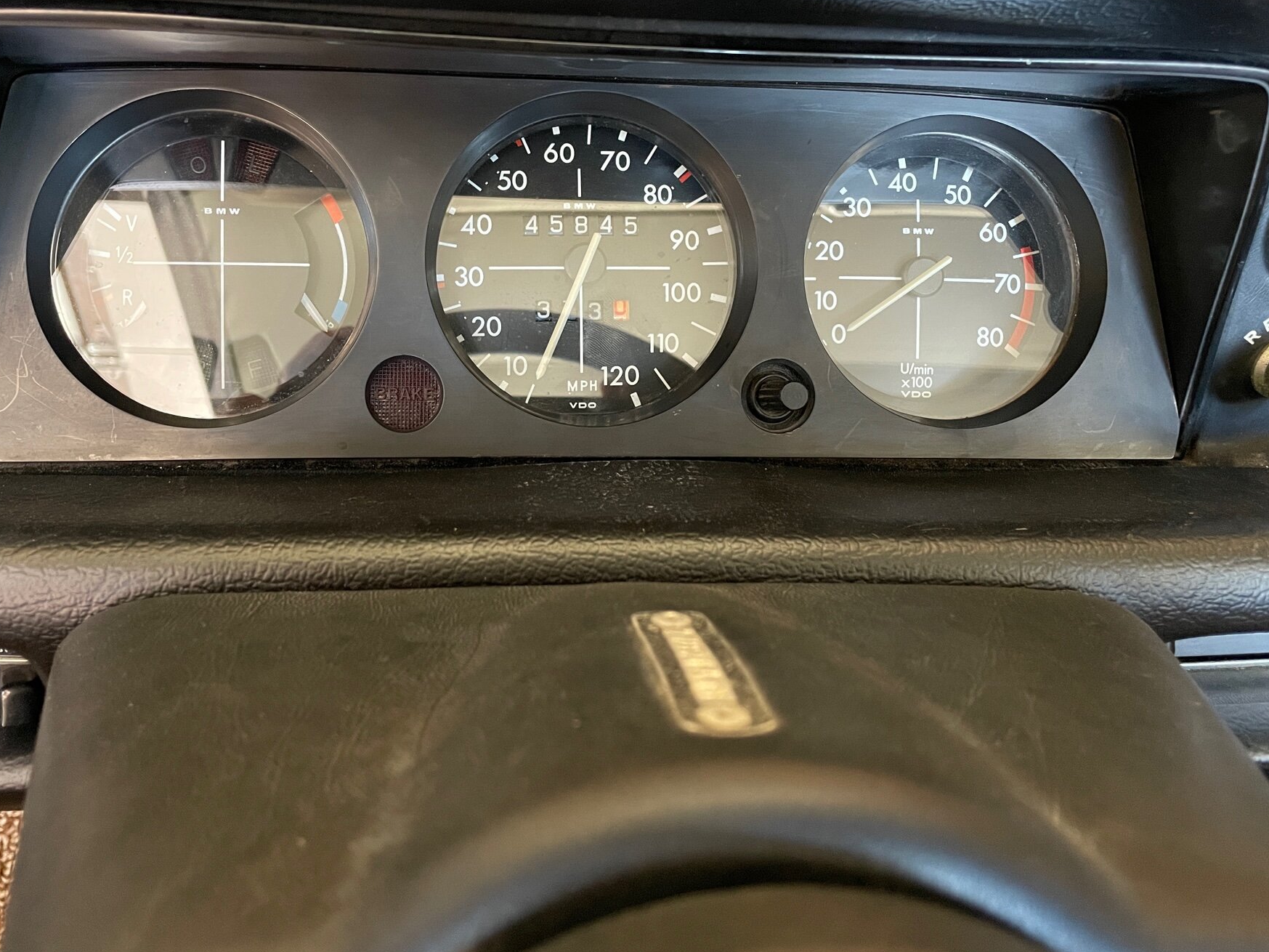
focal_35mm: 30
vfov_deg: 46.6
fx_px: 1100
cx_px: 570
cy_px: 406
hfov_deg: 59.8
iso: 640
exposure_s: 1/30
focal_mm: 4.2
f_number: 1.6
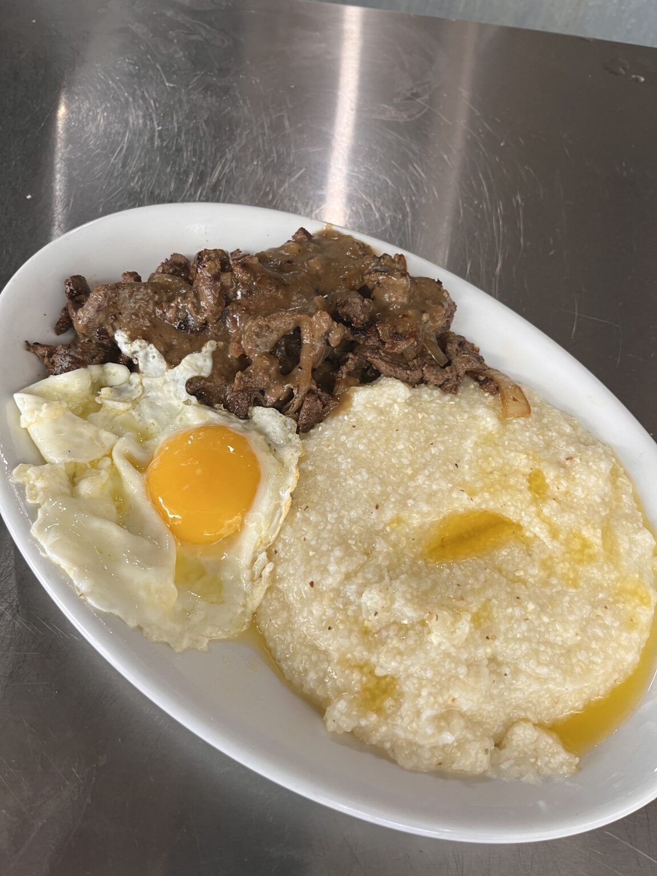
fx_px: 658
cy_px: 438
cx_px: 328
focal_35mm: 26
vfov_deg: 67.3
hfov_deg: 53.1
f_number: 1.6
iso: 80
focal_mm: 5.1
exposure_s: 1/60
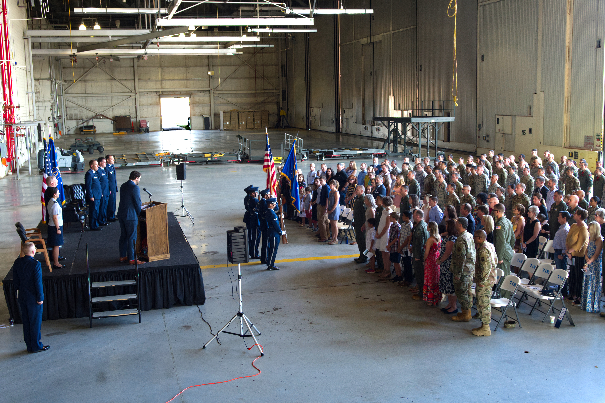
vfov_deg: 31.9
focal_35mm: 42
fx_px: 705
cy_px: 202
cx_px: 302
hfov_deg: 46.4
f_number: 5
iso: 800
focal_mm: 28
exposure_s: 1/100
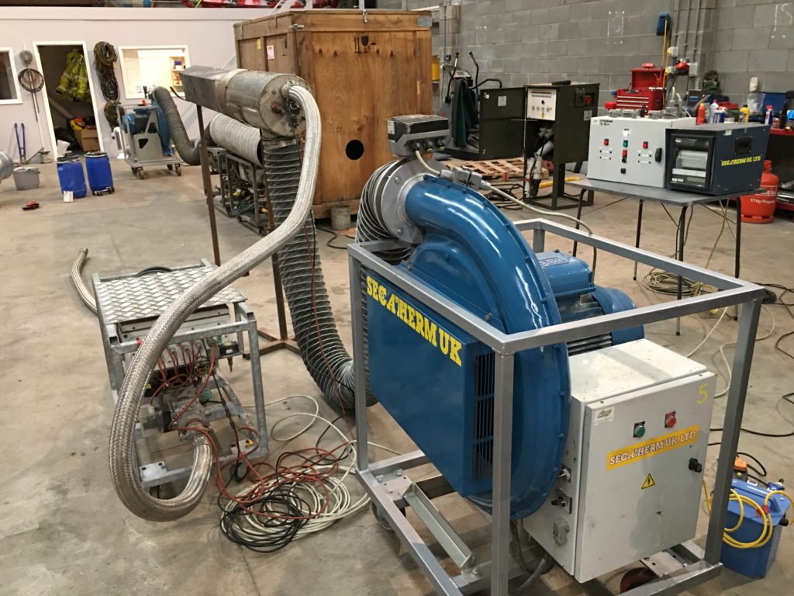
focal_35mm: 29
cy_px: 298
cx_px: 397
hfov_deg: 61.7
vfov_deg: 48.2
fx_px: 665
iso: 100
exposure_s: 1/8
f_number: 2.2
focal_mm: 4.15
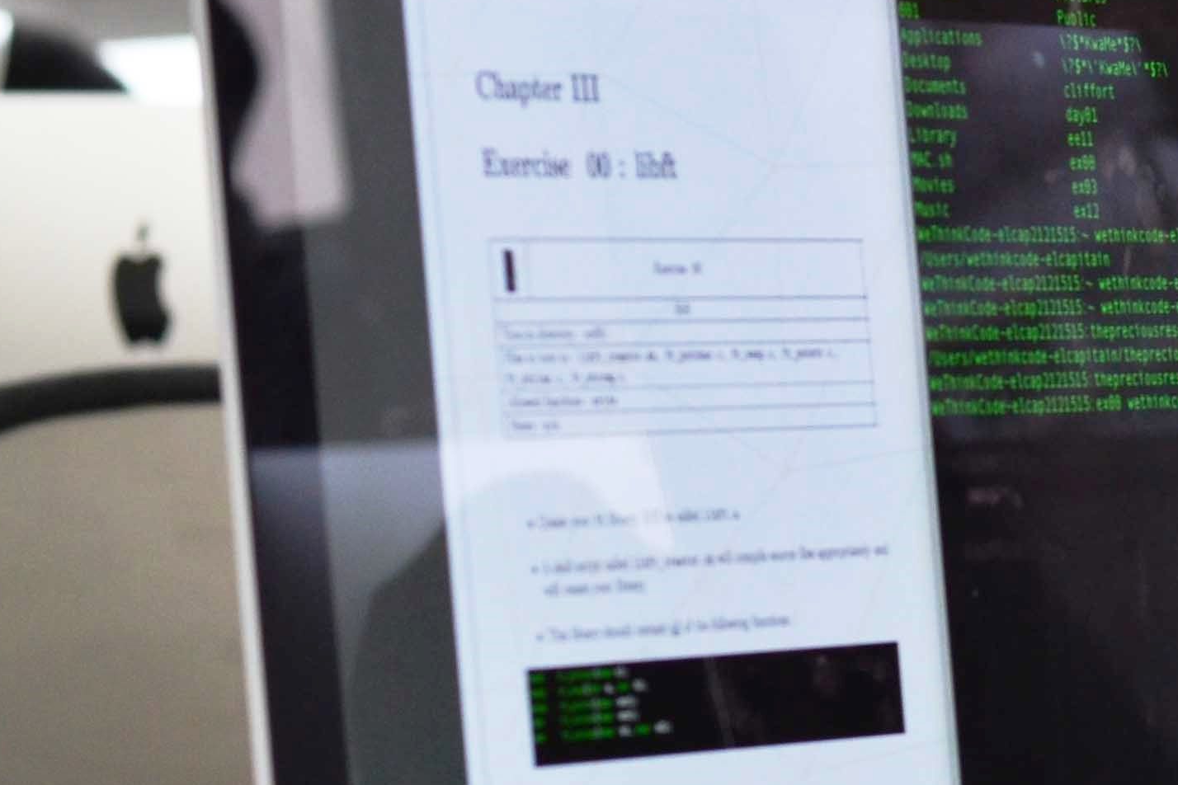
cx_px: 1744
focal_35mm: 242
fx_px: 7918
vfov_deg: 5.7
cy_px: 926
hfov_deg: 8.3
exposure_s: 1/80
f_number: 4.5
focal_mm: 50
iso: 400
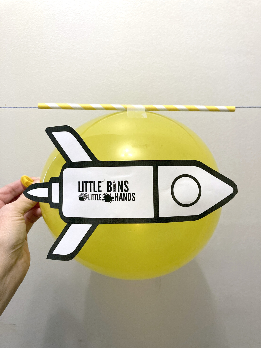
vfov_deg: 63.4
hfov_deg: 49.7
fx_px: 281
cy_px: 174
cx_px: 130
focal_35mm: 28
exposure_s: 1/60
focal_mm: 3.99
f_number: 1.8
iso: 250
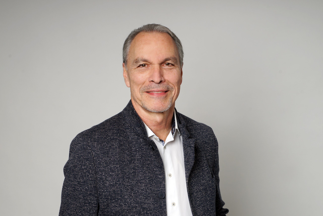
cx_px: 162
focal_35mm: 60
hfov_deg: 33.4
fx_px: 538
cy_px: 108
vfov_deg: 22.6
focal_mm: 60
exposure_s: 1/125
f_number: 10
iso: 160
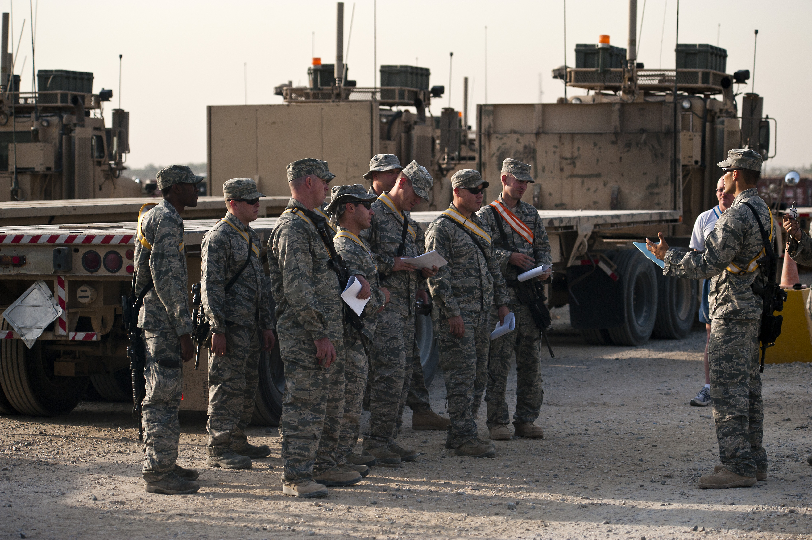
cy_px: 270
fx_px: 2254
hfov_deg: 20.4
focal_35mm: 100
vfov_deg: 13.7
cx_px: 406
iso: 200
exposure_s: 1/3200
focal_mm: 100
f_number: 4
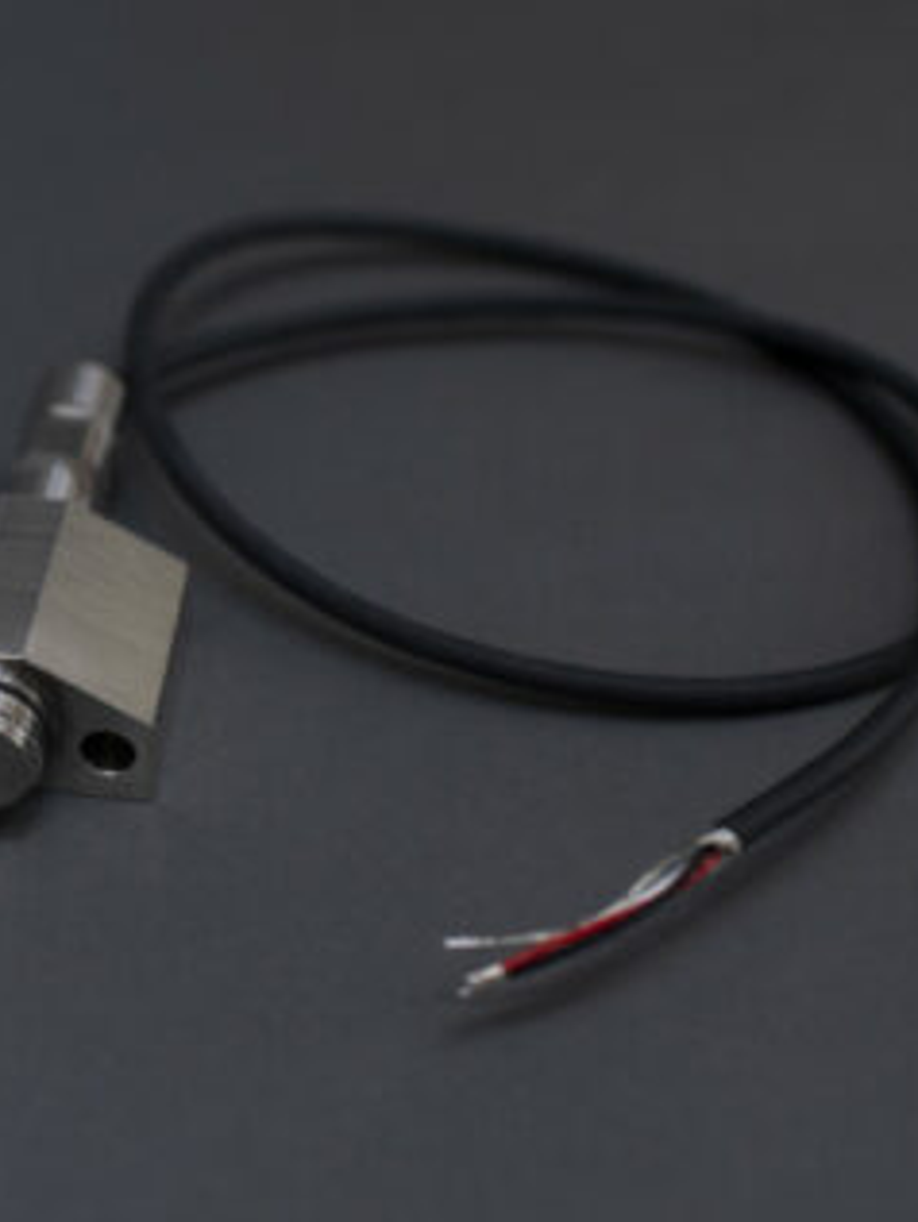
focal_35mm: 51
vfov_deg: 37.5
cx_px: 289
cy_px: 613
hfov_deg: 28.4
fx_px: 1802
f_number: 2.5
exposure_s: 1/60
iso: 64
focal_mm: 35
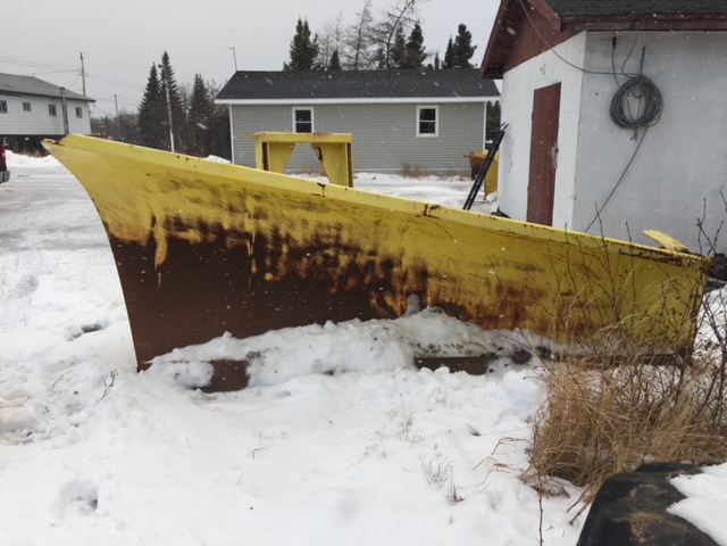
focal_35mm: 29
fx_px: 609
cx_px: 364
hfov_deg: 61.7
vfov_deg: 48.2
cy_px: 273
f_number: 2.2
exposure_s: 1/581
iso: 32
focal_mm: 4.15
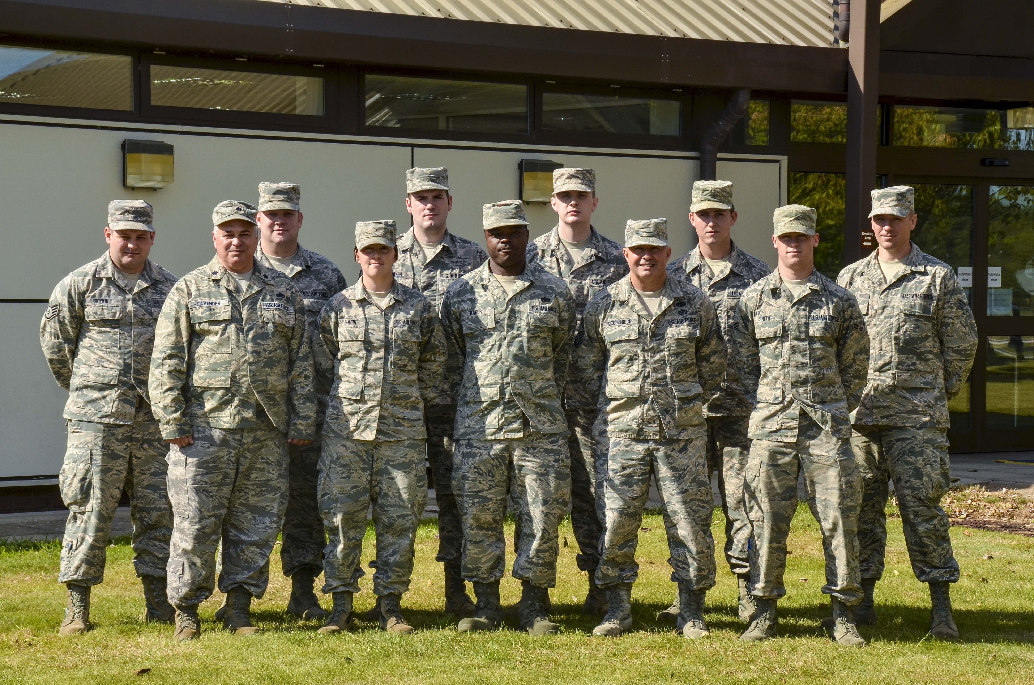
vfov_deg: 14.0
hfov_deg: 21.0
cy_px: 342
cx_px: 517
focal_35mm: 98
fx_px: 2795
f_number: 16
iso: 200
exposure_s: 1/200
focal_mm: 65
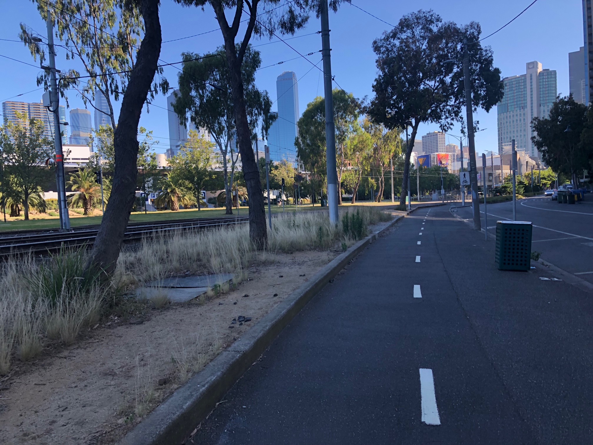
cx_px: 296
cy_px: 222
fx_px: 480
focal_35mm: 28
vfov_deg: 49.7
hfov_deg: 63.4
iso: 20
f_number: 1.8
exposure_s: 1/436
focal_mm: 4
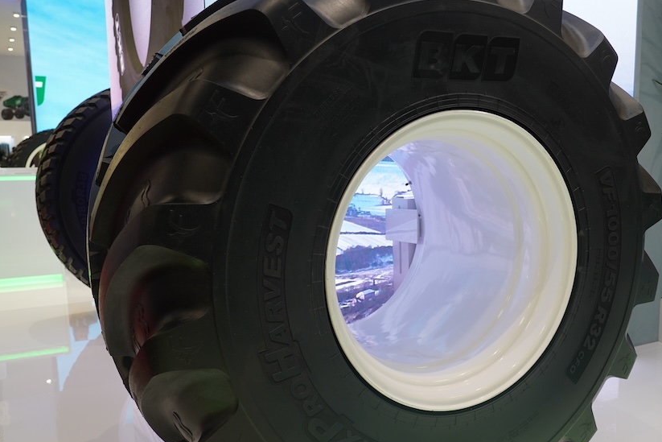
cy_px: 256
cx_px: 404
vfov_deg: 37.8
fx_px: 644
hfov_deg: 54.0
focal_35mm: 35
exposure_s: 1/160
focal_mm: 24
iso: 800
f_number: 4
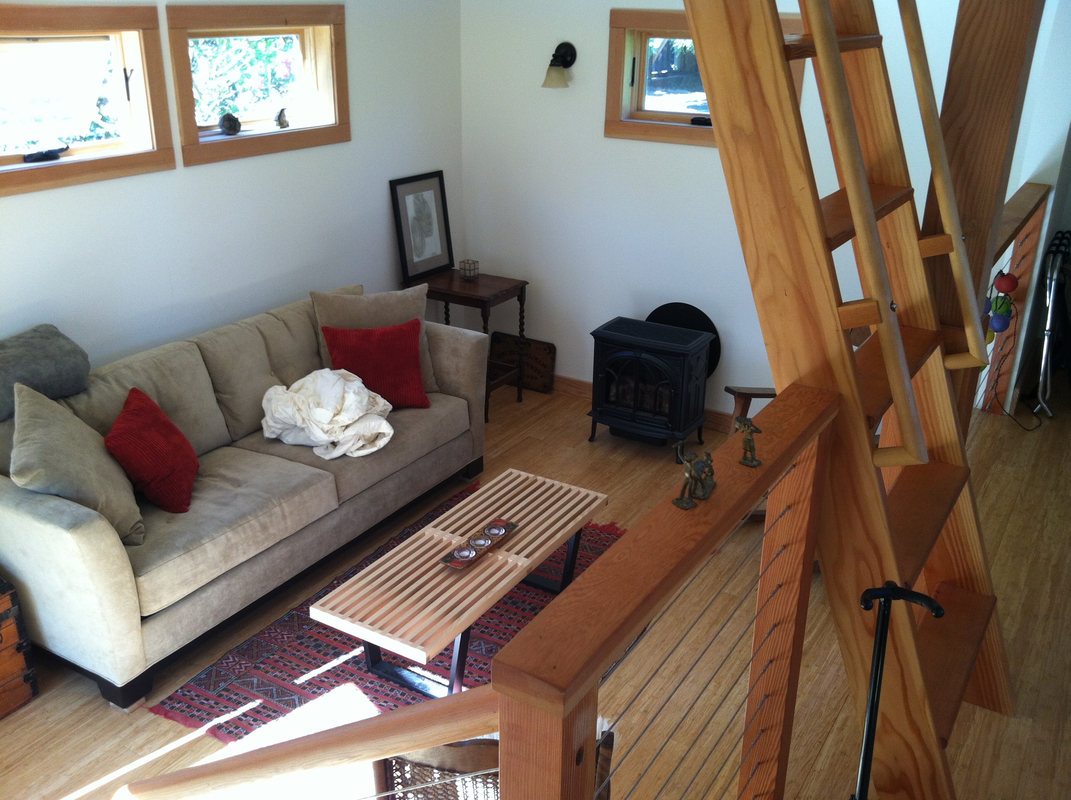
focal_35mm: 35
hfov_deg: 52.7
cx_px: 536
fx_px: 1081
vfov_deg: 40.6
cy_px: 400
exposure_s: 1/40
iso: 80
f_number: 2.8
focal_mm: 3.85
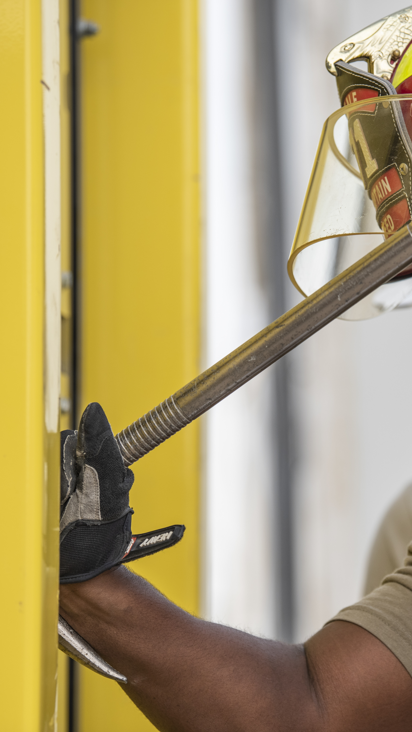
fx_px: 4136
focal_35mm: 213
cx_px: 387
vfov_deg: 10.1
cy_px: 365
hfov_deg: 5.7
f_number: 3.5
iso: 250
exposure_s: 1/1250
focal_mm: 135
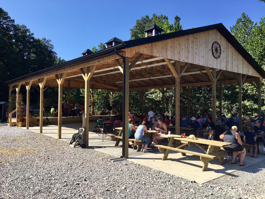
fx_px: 222
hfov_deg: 61.7
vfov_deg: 48.2
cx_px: 132
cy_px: 100
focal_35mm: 29
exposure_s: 1/1068
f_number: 2.2
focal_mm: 4.15
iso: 25
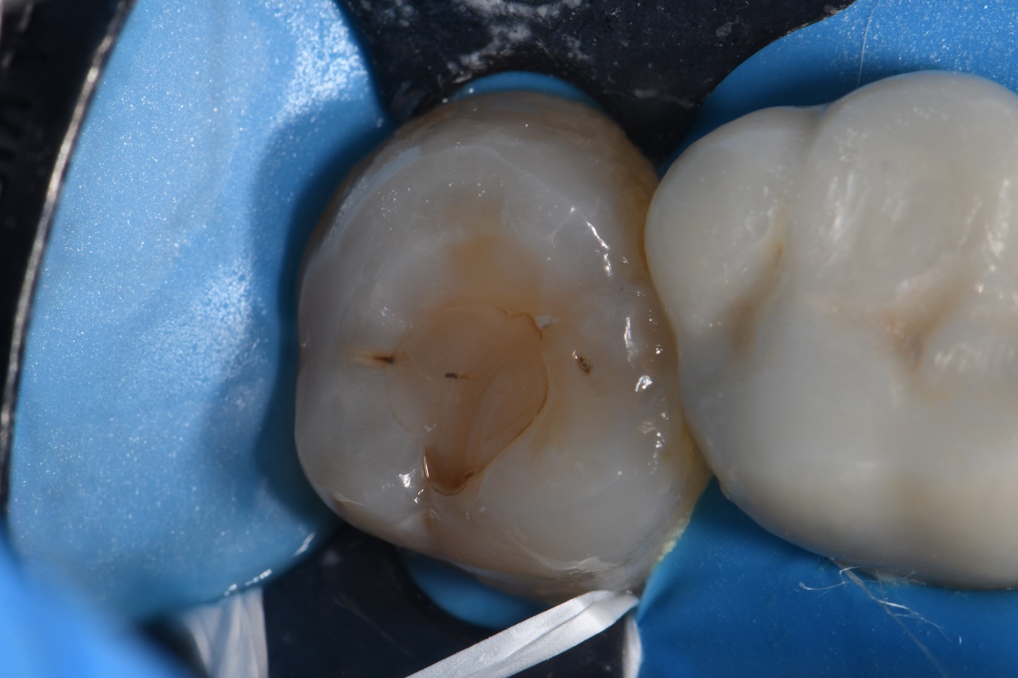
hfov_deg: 13.1
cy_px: 339
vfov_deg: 8.7
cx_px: 509
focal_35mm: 157
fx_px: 4437
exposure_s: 1/160
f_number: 32
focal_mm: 105
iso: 200
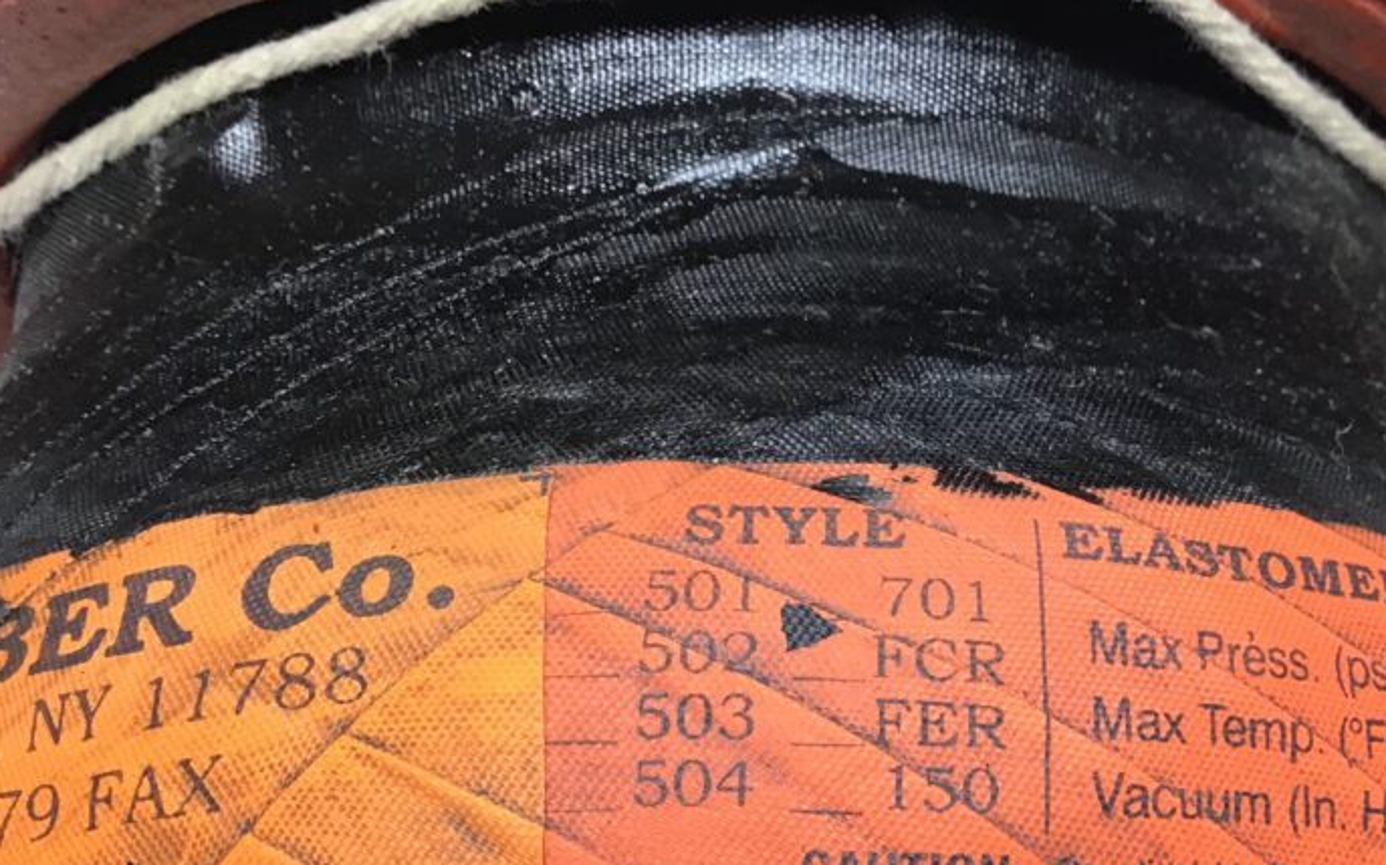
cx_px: 940
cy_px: 595
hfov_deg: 40.5
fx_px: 1850
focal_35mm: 49
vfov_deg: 26.1
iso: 32
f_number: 2.4
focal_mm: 3.3
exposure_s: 1/30
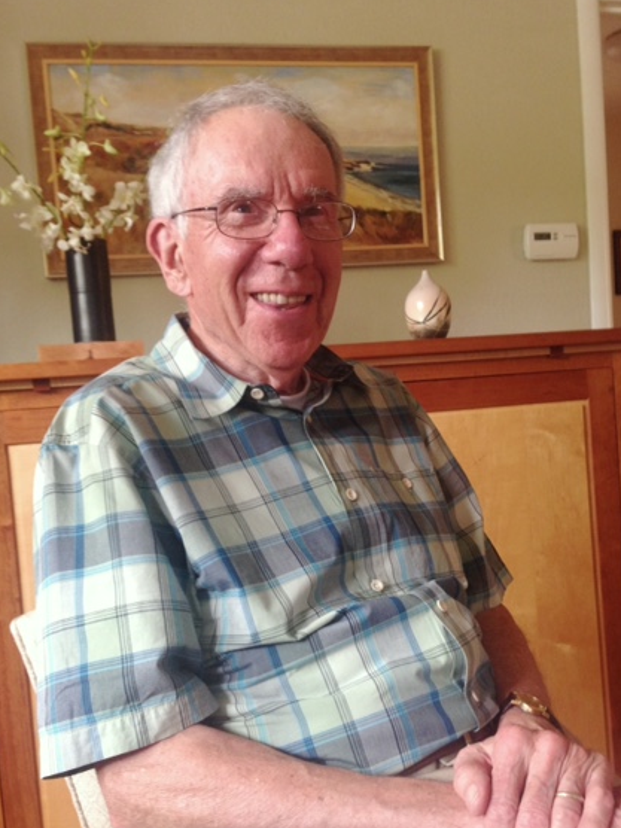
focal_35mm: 38
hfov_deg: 37.7
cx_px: 351
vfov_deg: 48.9
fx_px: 909
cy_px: 445
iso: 100
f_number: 2.4
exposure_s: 1/20
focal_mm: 4.12
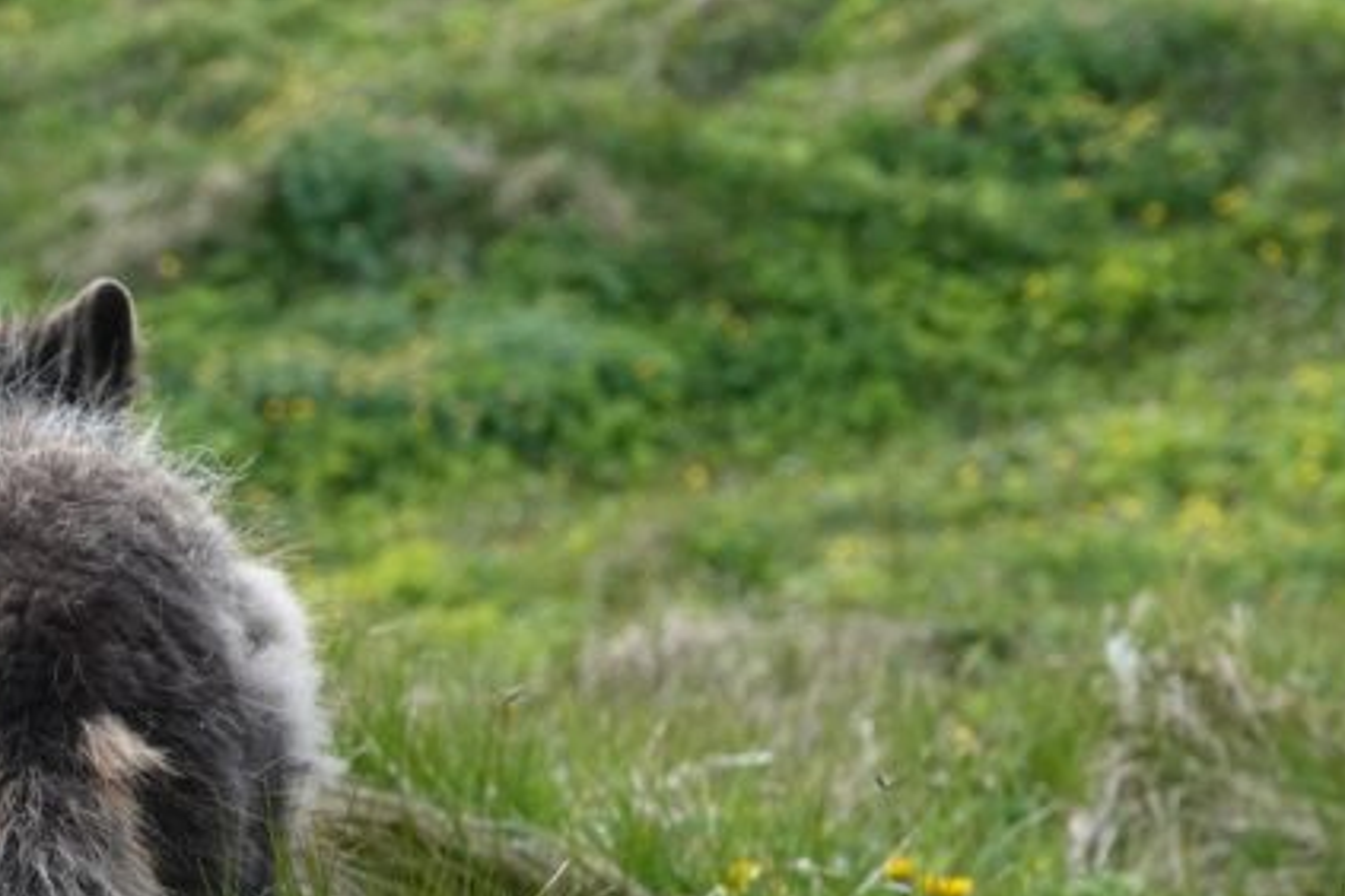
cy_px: 774
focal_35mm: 445
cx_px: 10
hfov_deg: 4.6
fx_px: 16624
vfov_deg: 3.1
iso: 400
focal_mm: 67.46
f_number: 8
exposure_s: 1/200
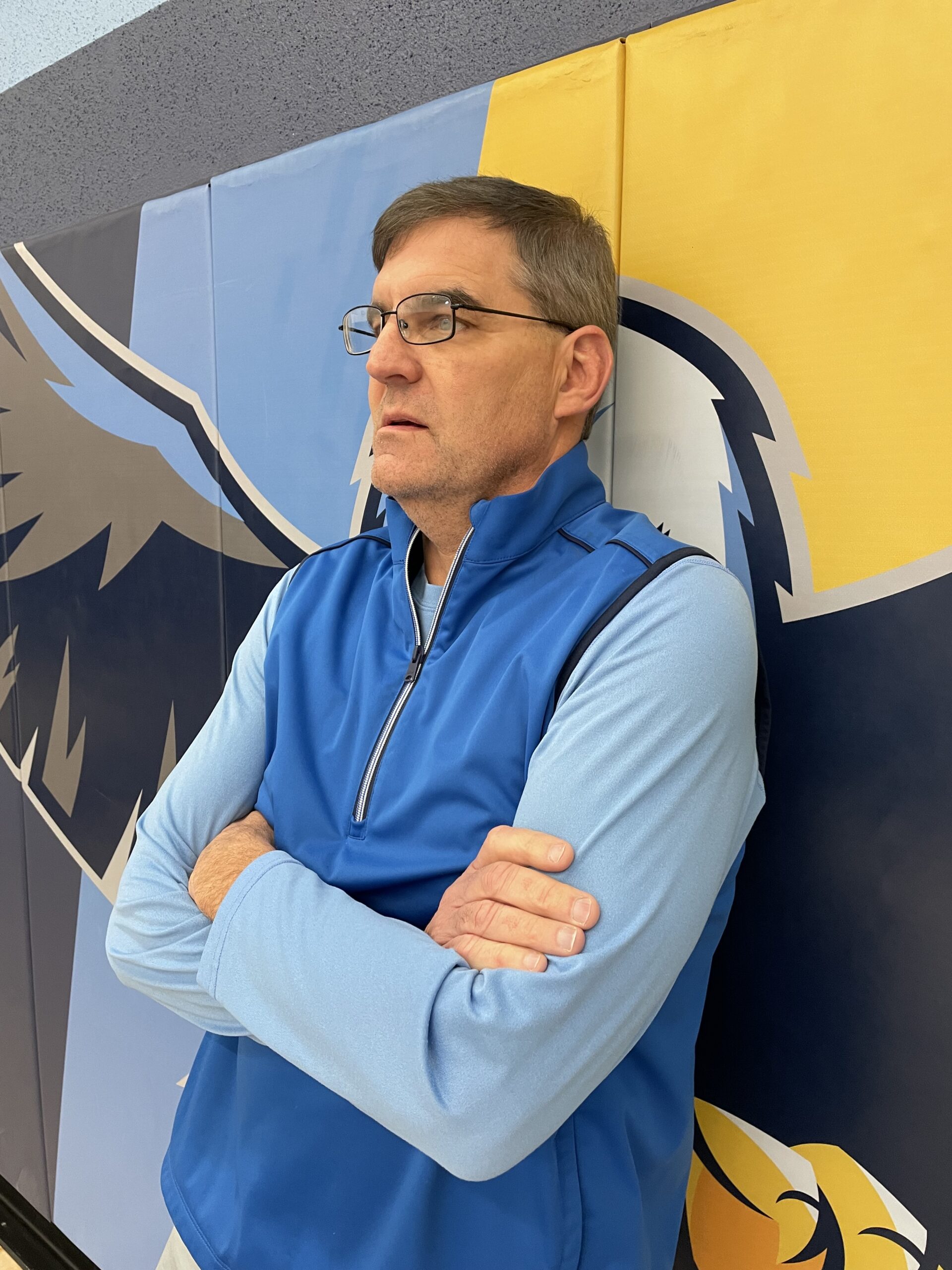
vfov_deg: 67.3
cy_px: 635
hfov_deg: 53.1
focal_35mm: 26
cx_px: 476
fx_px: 953
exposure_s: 1/60
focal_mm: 4.2
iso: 160
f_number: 1.6
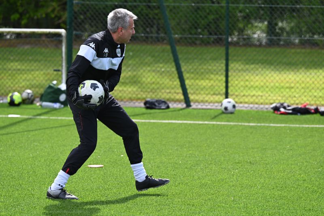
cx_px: 162
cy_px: 108
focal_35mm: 200
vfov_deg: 6.9
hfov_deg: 10.3
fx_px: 1798
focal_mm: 200
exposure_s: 1/500
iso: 200
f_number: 5.6
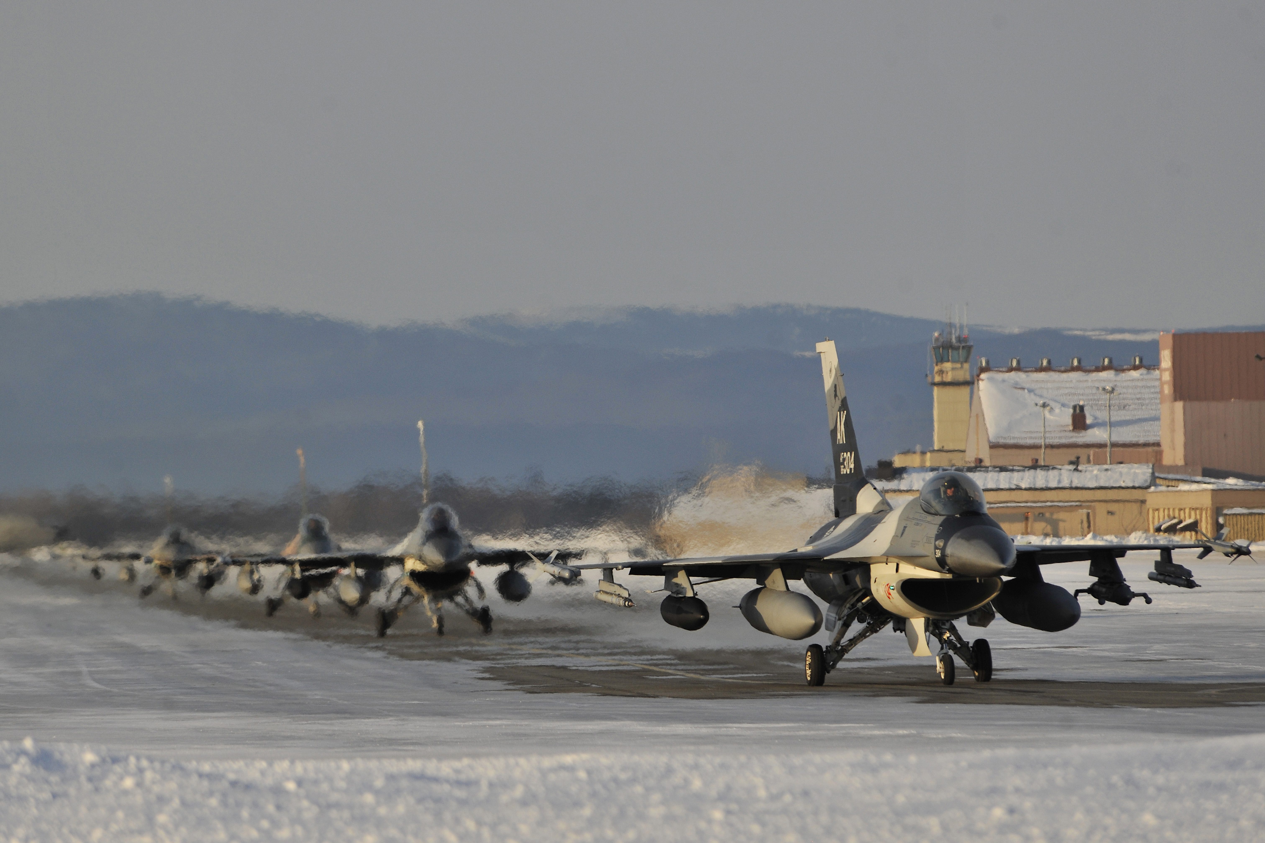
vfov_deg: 3.4
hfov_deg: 5.2
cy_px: 422
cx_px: 632
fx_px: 14054
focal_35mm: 400
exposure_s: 1/1250
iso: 250
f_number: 6.3
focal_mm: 400
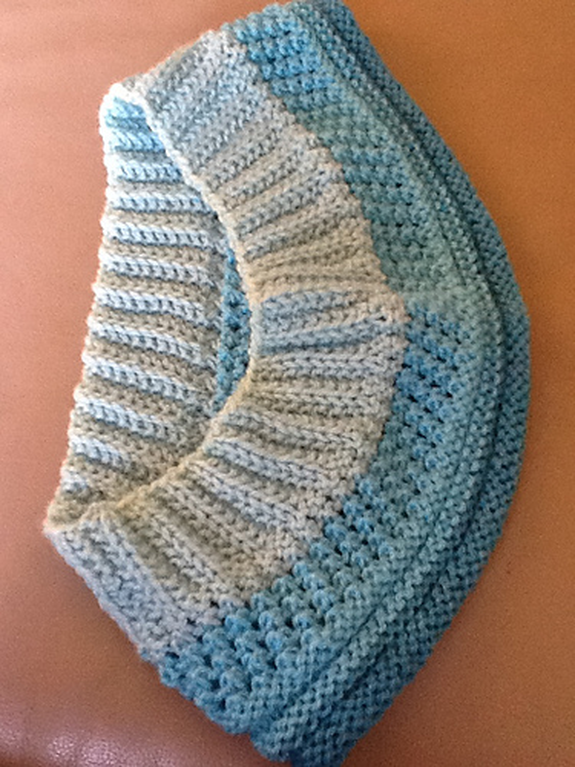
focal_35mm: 44
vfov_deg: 42.9
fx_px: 975
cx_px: 288
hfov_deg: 32.9
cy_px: 384
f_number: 2.4
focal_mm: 2.03
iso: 160
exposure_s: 1/30
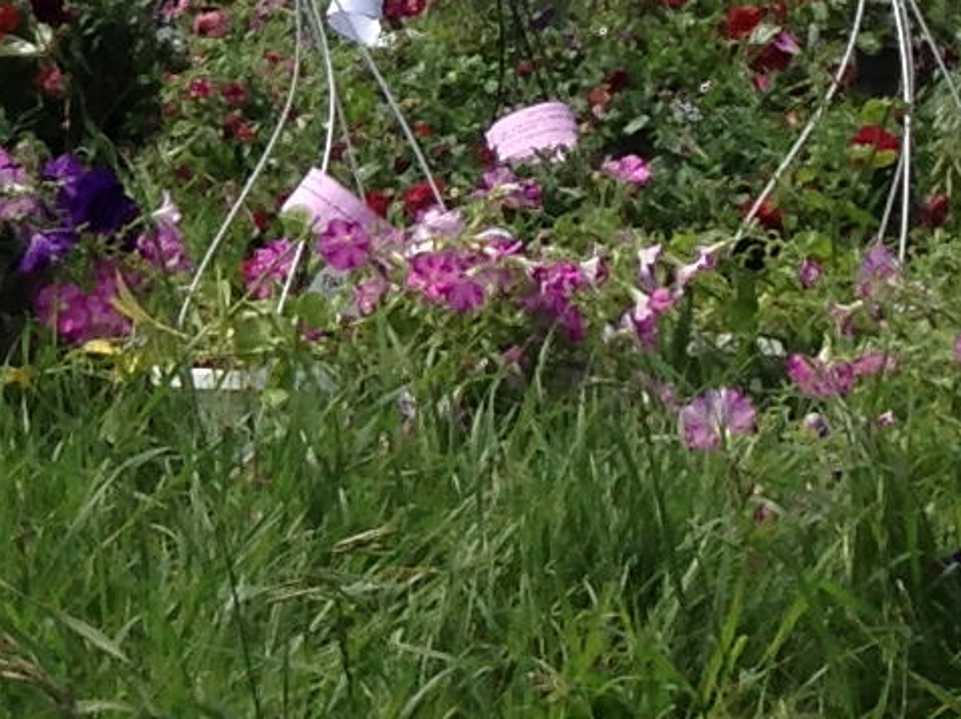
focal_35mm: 226
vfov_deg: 6.5
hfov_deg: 8.3
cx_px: -943
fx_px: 6269
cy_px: -70
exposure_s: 1/1550
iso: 50
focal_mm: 4.13
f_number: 2.4
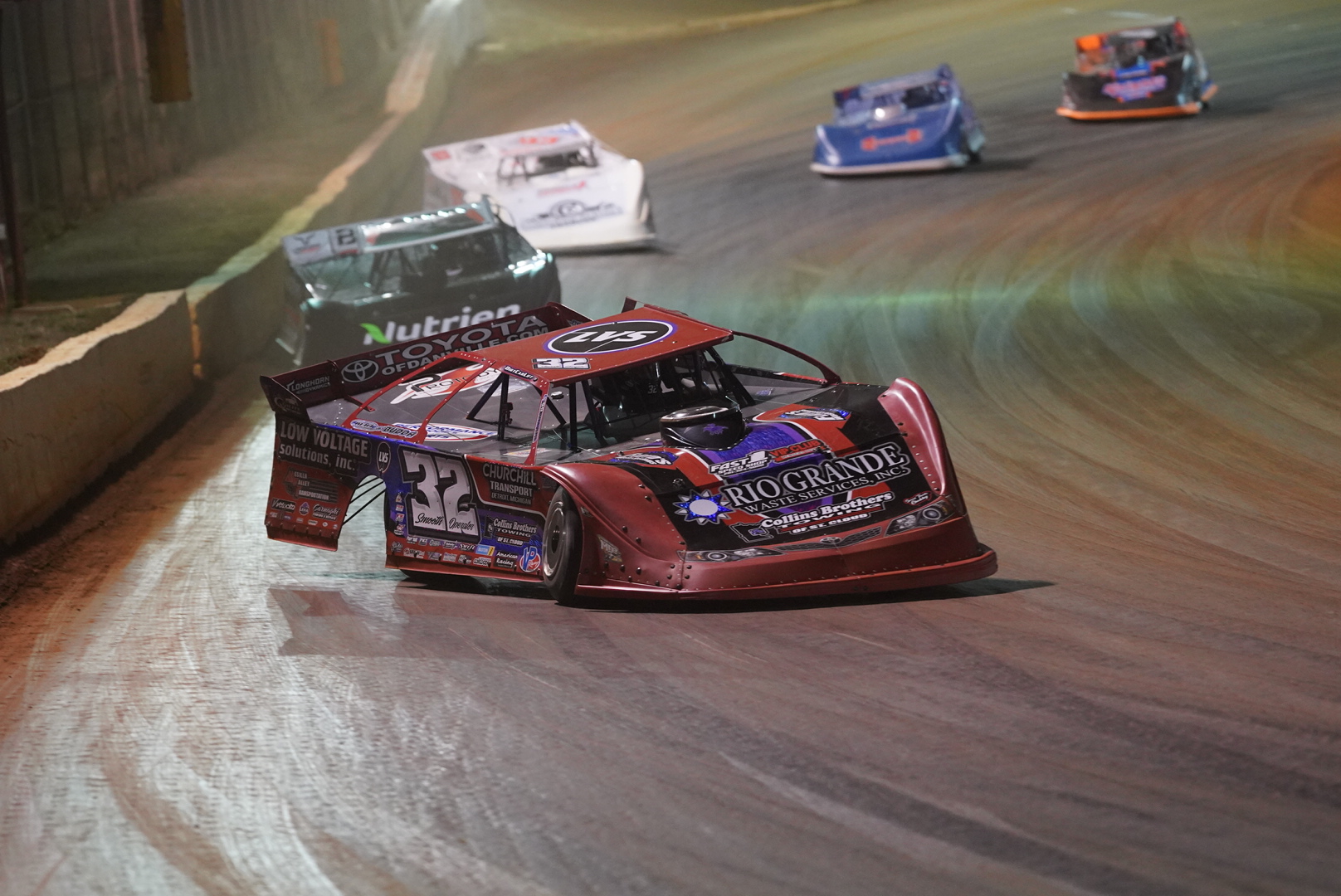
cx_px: 670
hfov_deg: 10.2
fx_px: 7530
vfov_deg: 6.8
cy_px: 448
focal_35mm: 202
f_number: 2.2
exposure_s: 1/400
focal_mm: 135
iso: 3200
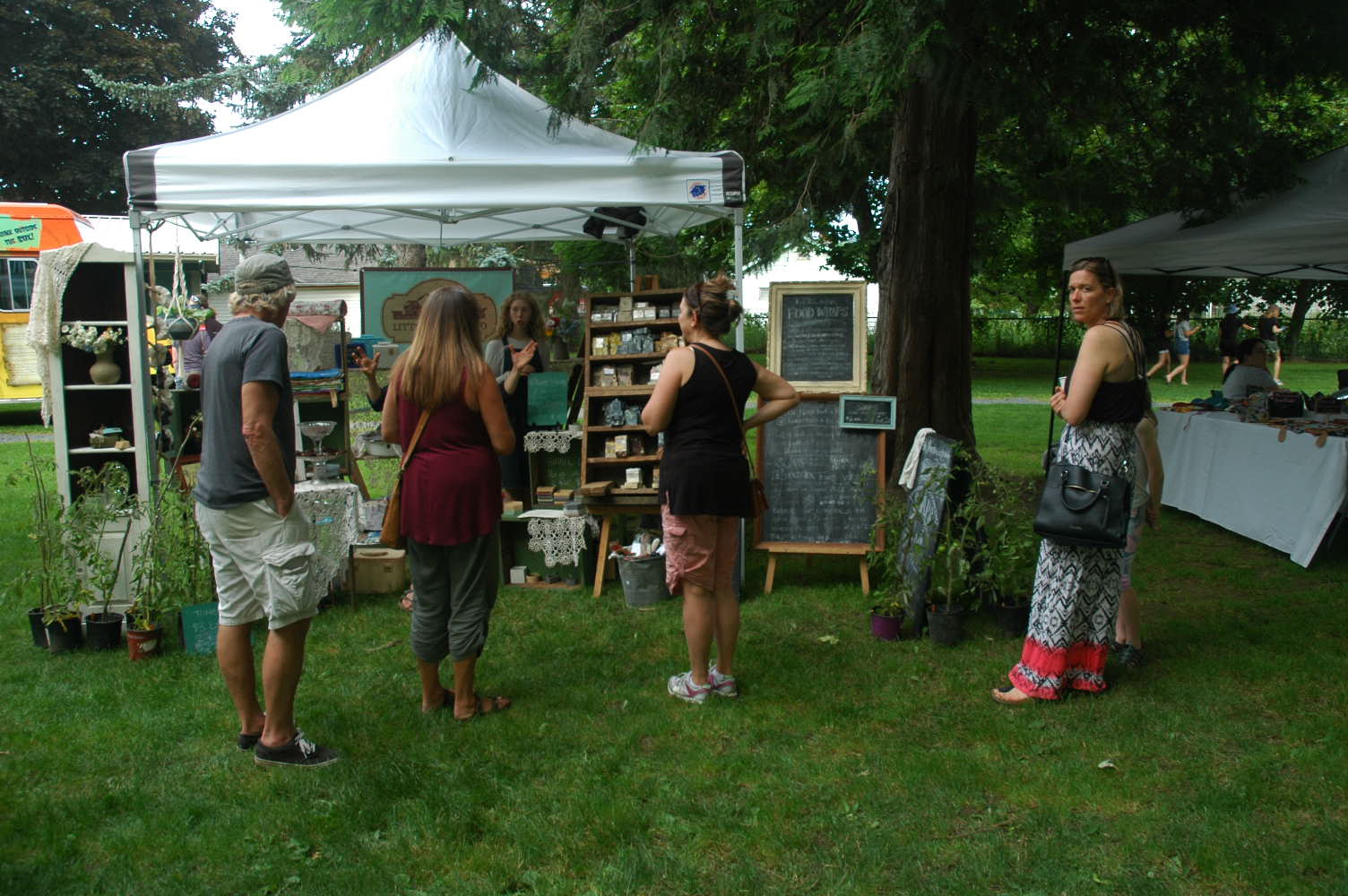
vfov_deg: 47.8
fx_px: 1010
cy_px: 448
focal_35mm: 27
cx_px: 674
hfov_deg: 67.4
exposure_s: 1/60
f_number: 6.3
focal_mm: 18
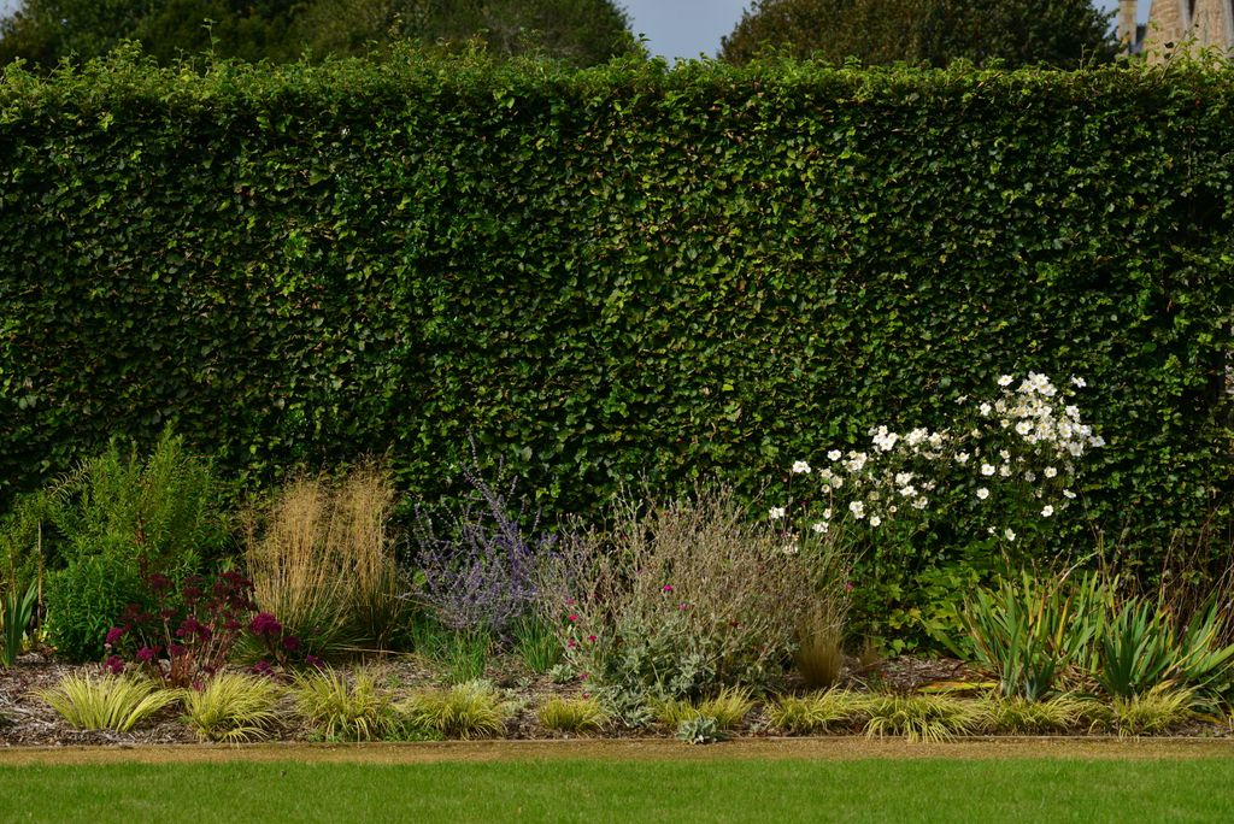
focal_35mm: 135
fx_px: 4630
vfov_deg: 10.2
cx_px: 617
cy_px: 412
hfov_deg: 15.2
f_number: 8
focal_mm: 135
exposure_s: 1/800
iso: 200
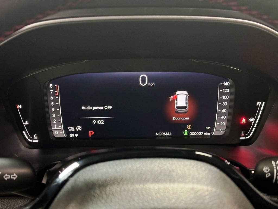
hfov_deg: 39.7
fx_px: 385
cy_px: 104
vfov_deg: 30.3
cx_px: 139
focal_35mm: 48
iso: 640
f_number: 1.78
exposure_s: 1/17
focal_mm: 6.86
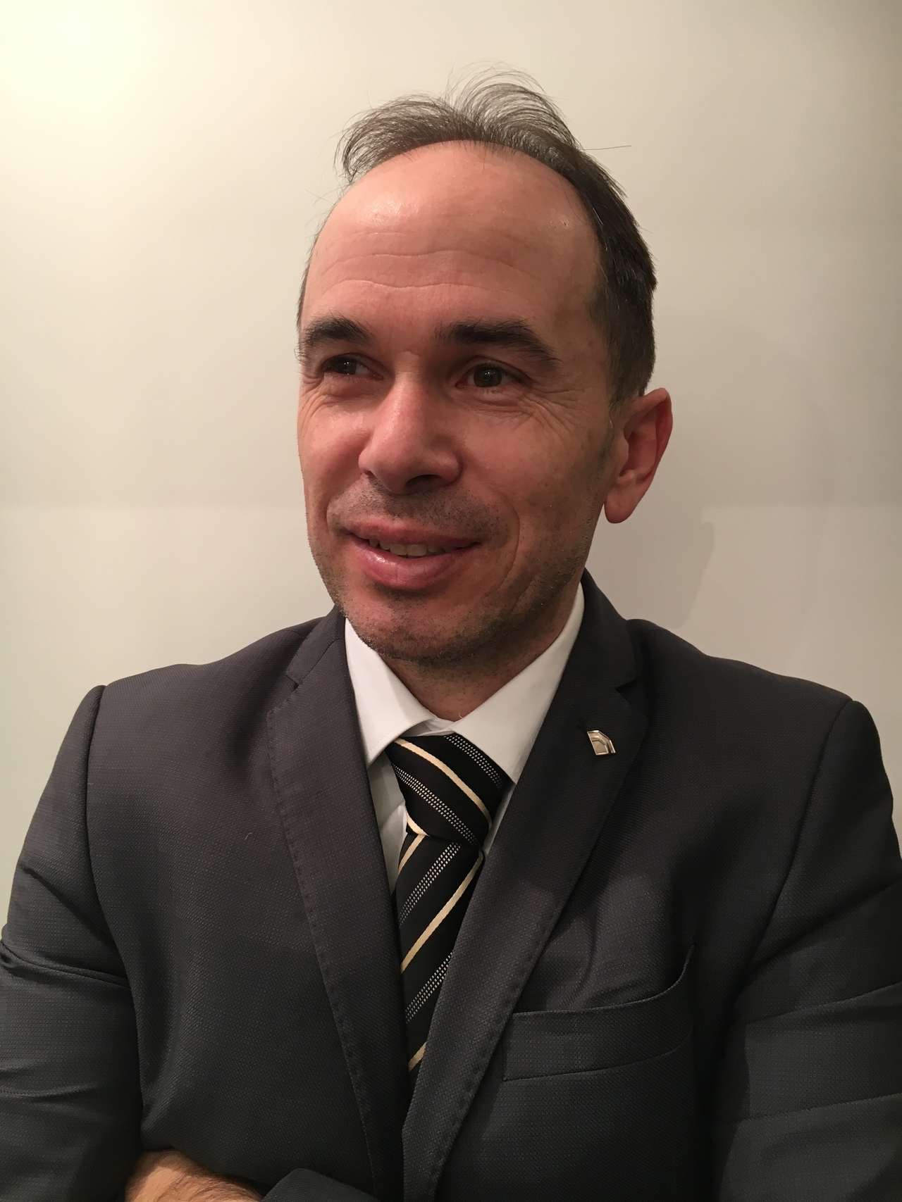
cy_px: 601
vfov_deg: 61.7
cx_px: 451
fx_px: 1008
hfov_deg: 48.2
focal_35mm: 29
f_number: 2.2
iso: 80
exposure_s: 1/33
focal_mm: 4.15
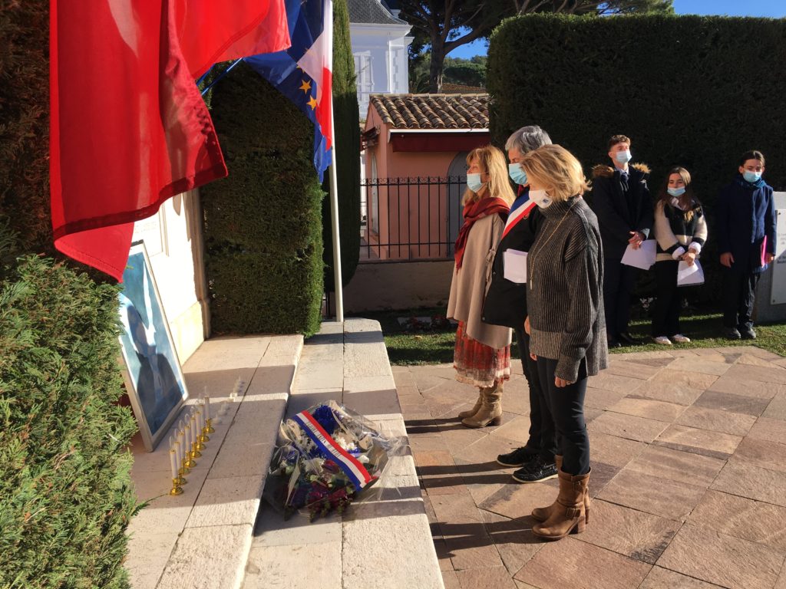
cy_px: 294
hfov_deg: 61.7
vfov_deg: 48.2
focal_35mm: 29
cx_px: 393
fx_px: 658
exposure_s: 1/1012
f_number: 2.2
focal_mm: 4.15
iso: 25
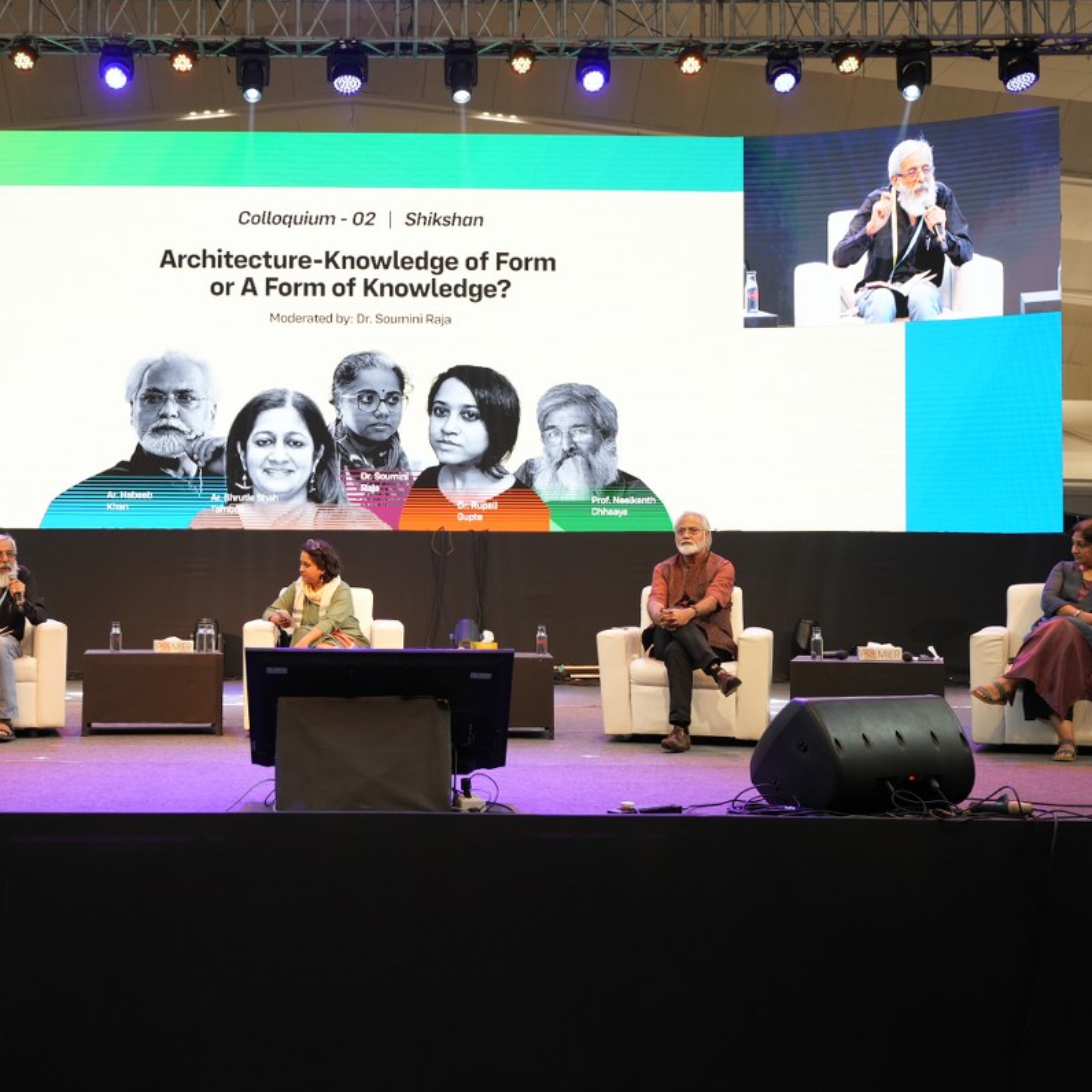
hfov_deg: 40.2
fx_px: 1472
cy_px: 547
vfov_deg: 40.7
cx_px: 359
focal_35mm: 41
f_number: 2.8
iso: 1000
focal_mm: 32.2
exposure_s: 1/250
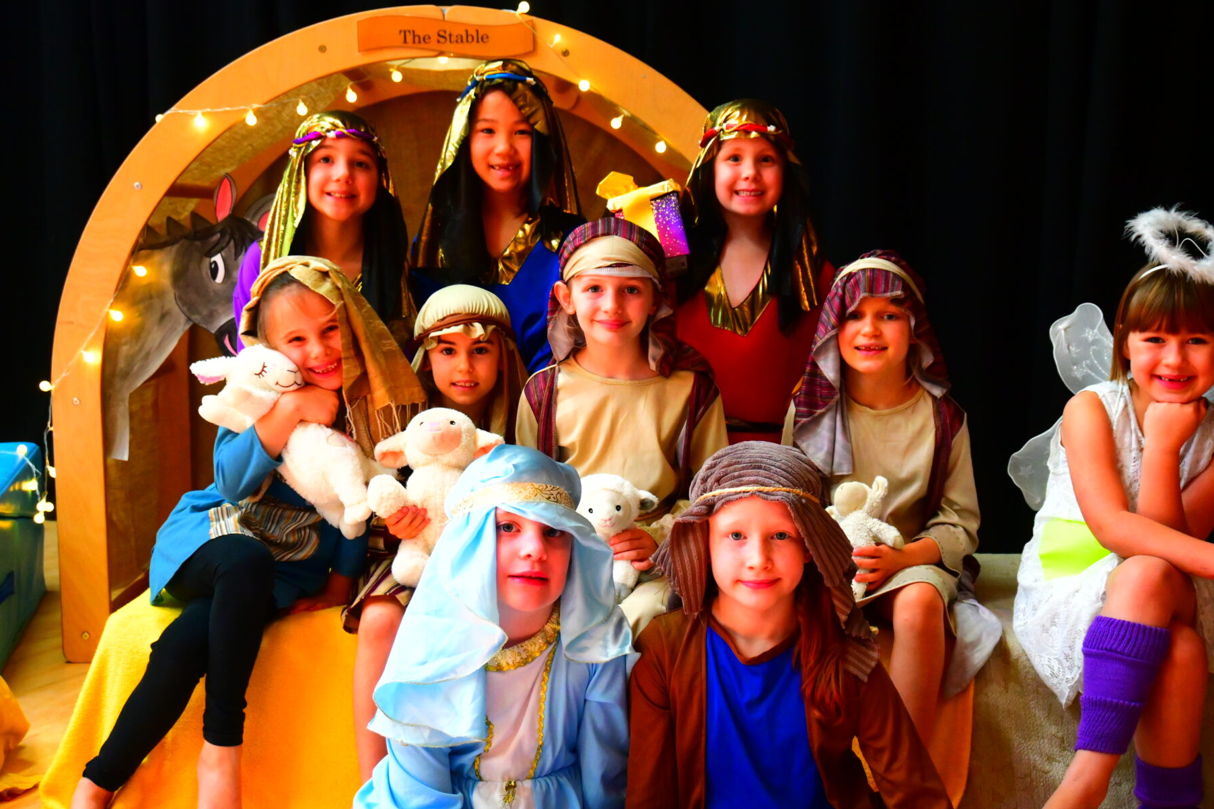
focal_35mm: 43
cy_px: 433
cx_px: 664
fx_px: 1435
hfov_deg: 45.8
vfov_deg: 31.5
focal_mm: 25
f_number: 4.2
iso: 3200
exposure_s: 1/100
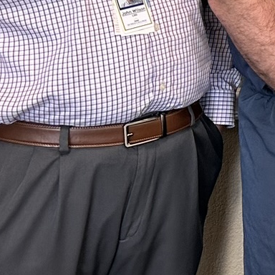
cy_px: -140
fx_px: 1016
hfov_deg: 13.1
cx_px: 575
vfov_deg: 14.4
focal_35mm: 113
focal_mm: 6.86
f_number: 1.78
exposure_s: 1/120
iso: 125
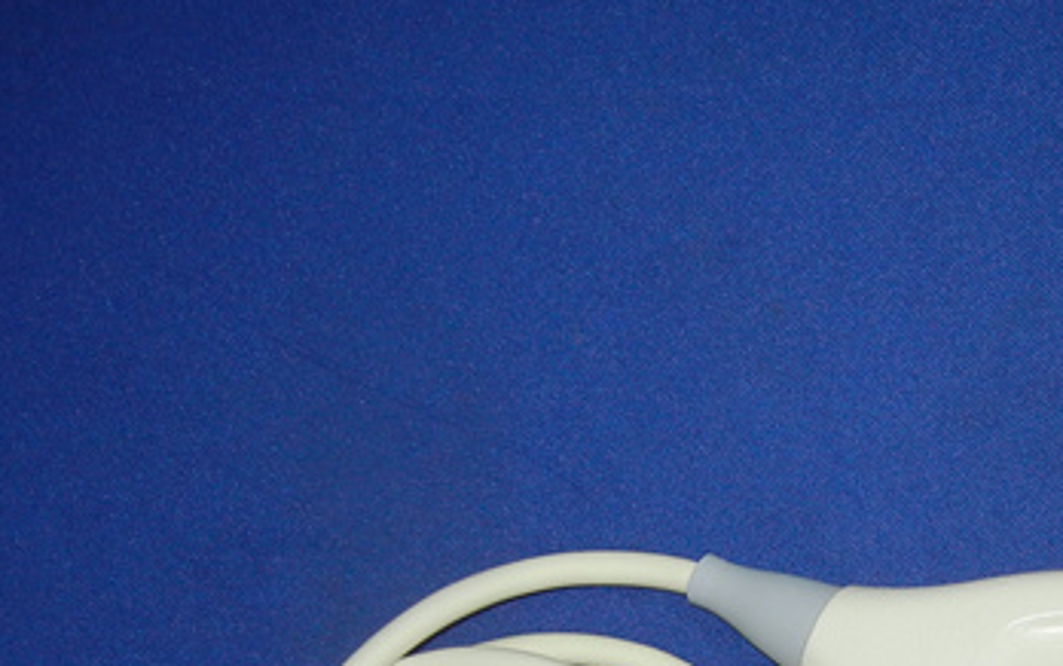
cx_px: 788
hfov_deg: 27.8
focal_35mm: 73
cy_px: 883
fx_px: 2116
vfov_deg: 16.8
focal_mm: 5.4
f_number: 3.5
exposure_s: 1/30
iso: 200
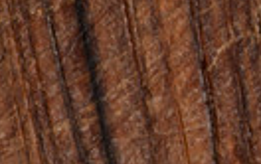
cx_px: 775
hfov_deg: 2.0
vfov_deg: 1.2
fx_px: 7581
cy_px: 300
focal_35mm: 1064
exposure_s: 1/160
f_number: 9
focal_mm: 90
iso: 200
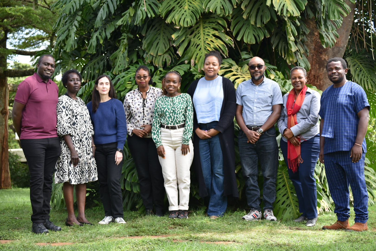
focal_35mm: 70
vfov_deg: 19.5
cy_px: 126
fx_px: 731
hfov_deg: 28.8
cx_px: 188
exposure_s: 1/400
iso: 400
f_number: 5
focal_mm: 70
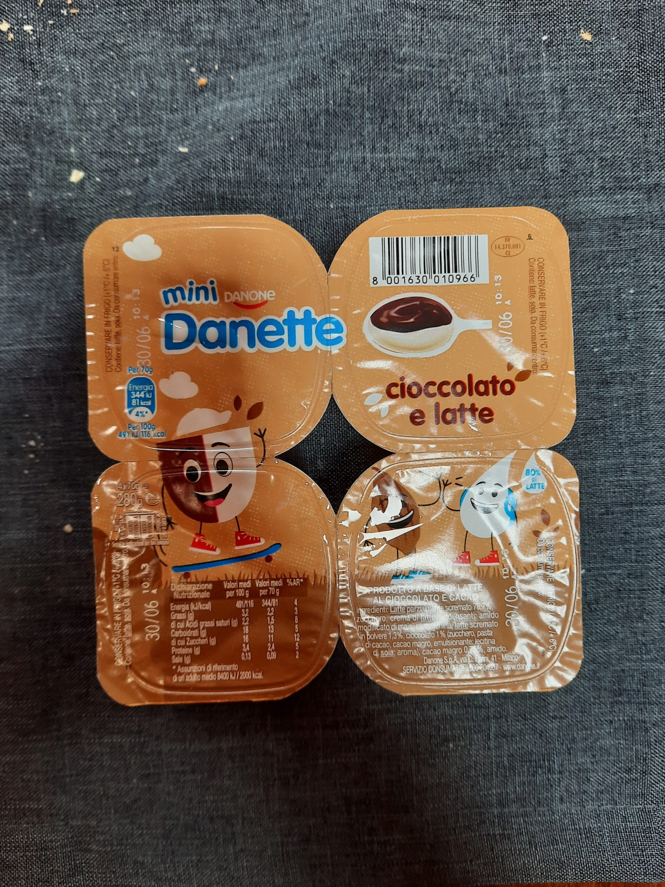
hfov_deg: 54.9
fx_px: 640
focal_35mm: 25
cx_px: 332
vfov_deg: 69.4
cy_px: 444
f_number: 2
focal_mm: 4.6
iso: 100
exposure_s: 1/50
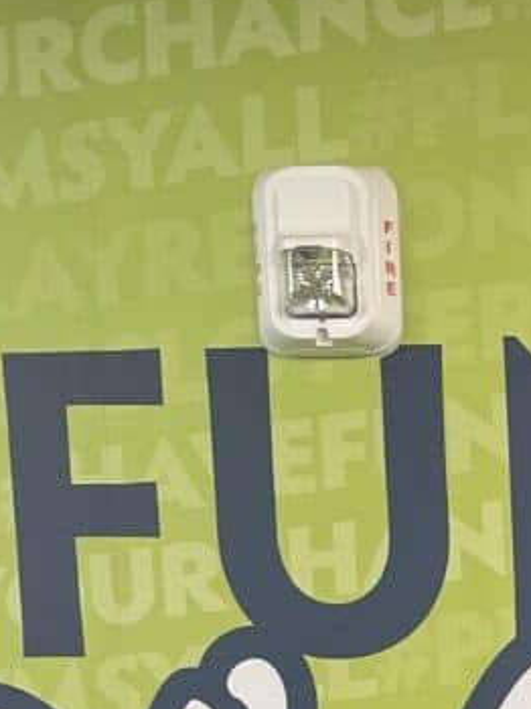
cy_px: 1365
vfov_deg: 15.3
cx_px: 892
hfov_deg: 12.8
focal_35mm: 107
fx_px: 2191
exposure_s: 1/120
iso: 125
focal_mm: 4.2
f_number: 1.6
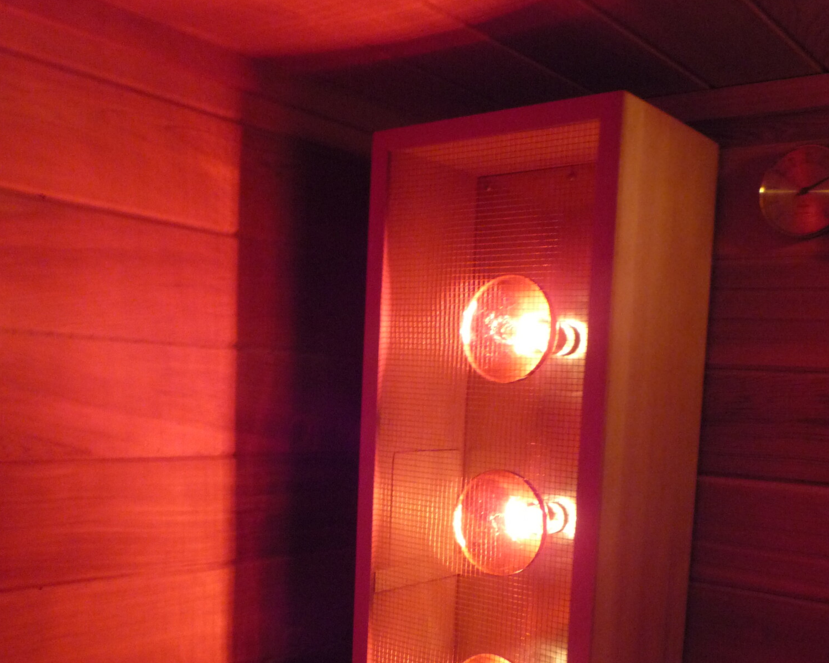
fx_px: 981
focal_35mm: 40
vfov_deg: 36.6
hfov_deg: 45.8
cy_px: 480
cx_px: 413
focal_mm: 5.2
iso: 400
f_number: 3.3
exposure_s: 1/30
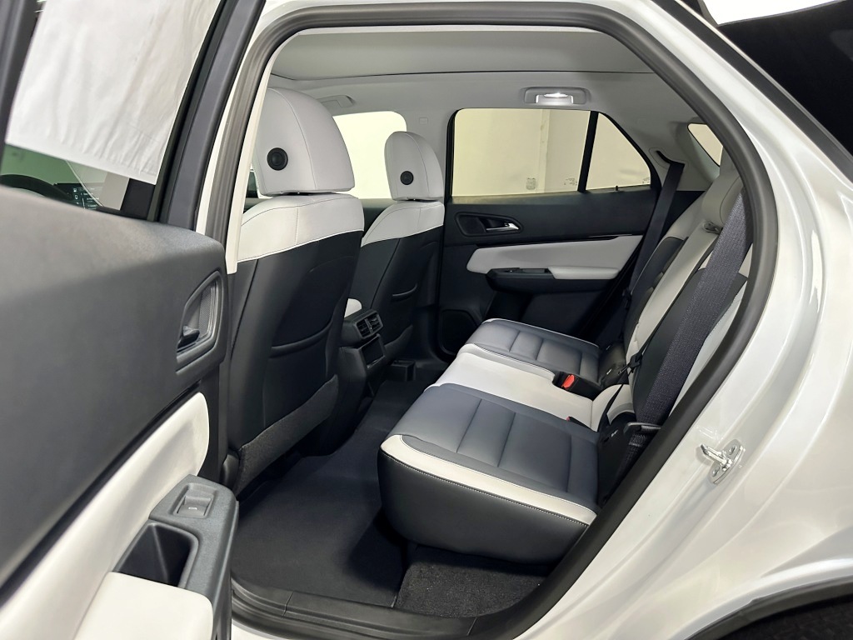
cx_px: 426
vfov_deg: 56.8
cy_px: 320
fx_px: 591
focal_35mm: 24
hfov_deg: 71.6
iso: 800
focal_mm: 6.86
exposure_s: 1/60
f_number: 1.78
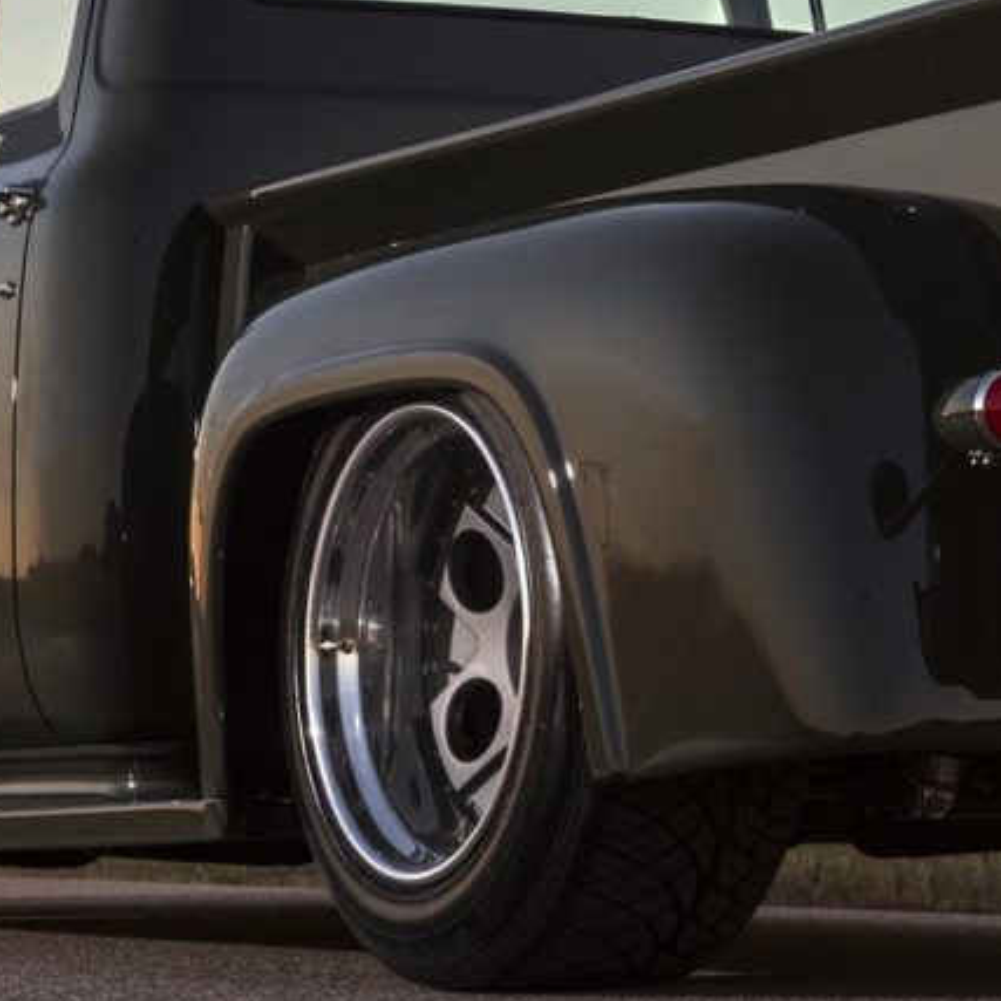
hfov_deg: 11.0
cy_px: 356
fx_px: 5202
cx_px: 809
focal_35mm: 159
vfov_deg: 11.0
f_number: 8
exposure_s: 1/100
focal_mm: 63
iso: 400
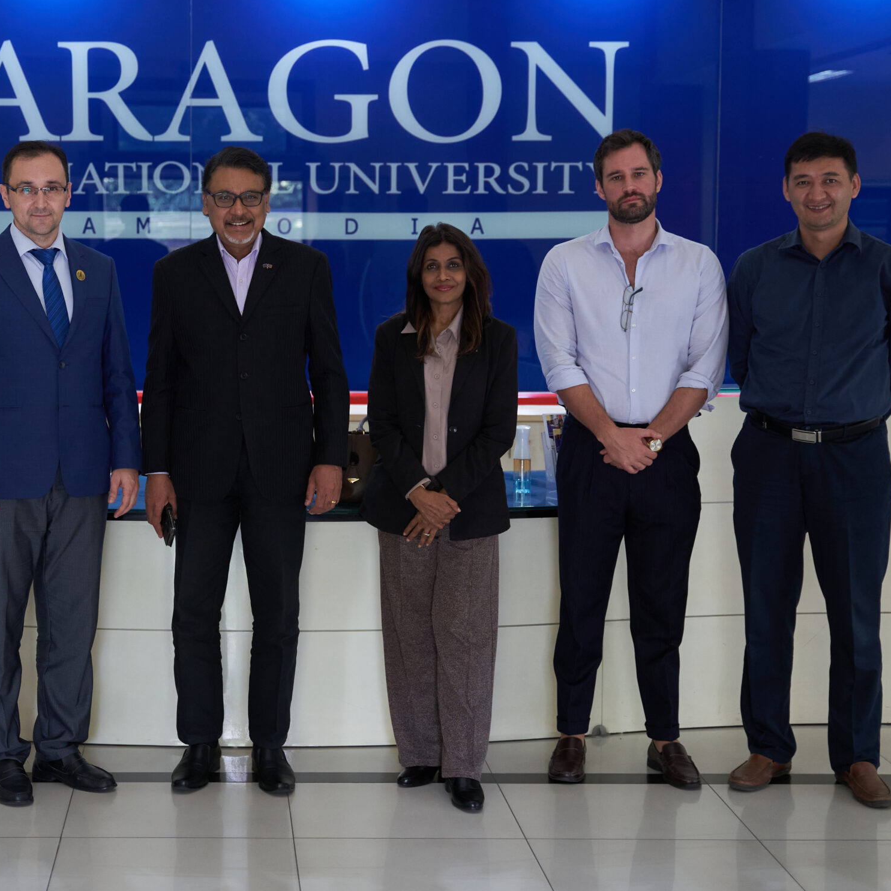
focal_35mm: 63
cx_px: 223
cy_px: 410
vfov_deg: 27.2
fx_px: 1843
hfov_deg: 26.8
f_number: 2.8
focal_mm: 43.2
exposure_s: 1/160
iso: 1600
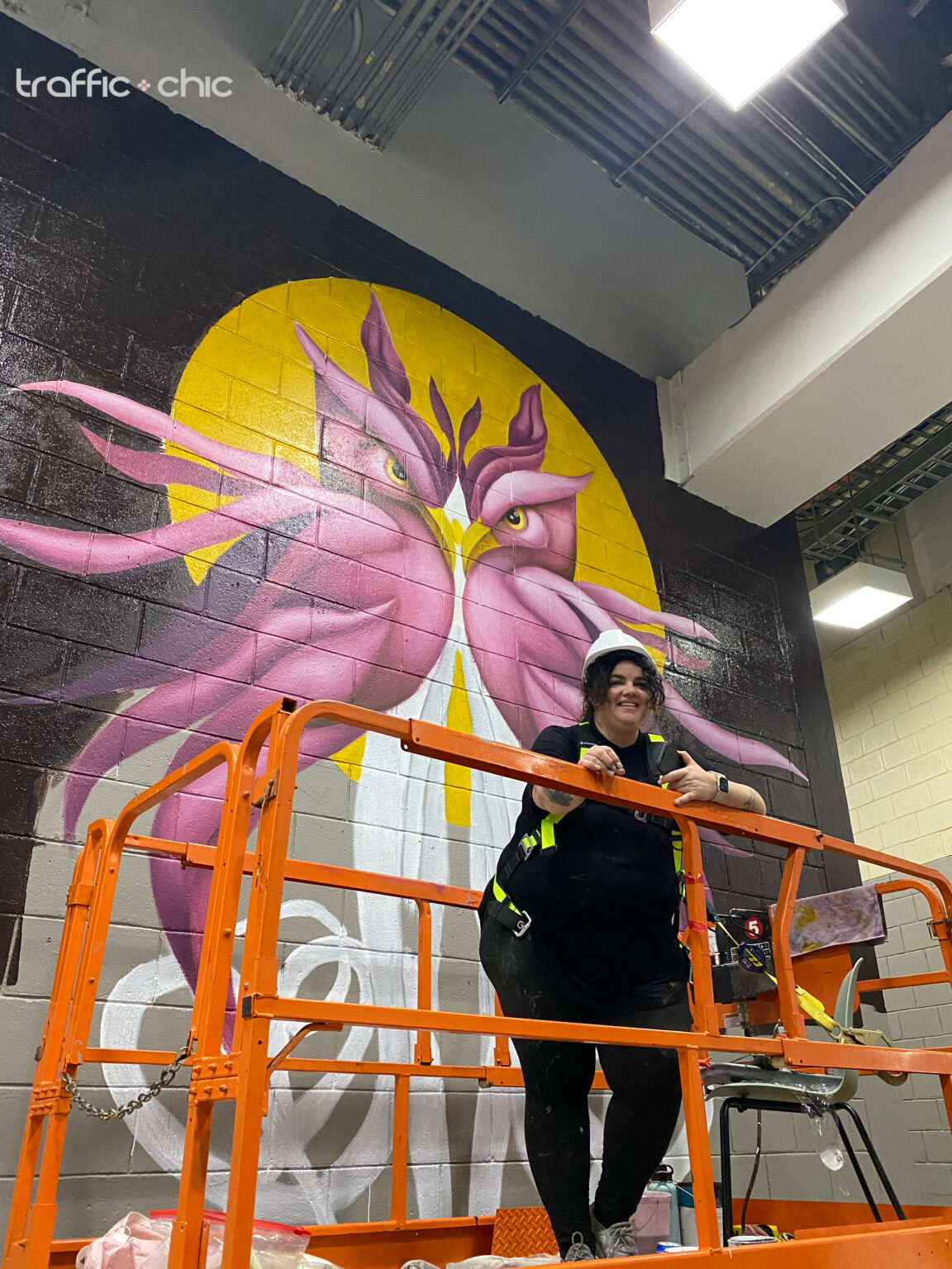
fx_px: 953
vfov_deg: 67.3
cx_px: 476
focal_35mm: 26
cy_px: 634
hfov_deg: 53.1
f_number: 1.8
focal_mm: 4.25
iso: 500
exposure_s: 1/40
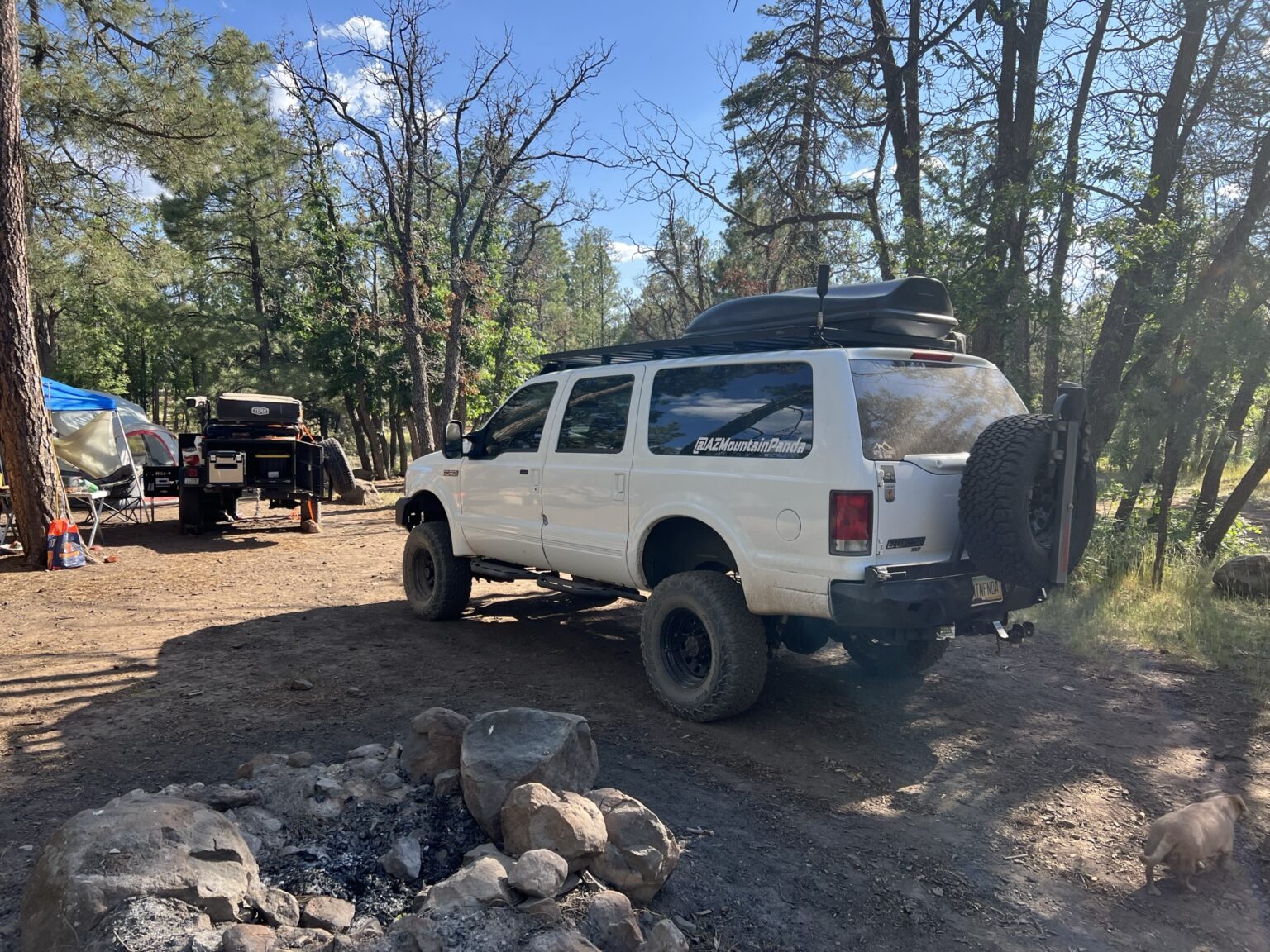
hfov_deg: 67.3
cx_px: 635
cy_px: 476
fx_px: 954
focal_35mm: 26
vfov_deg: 53.1
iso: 50
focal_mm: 5.7
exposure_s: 1/1079
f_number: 1.5
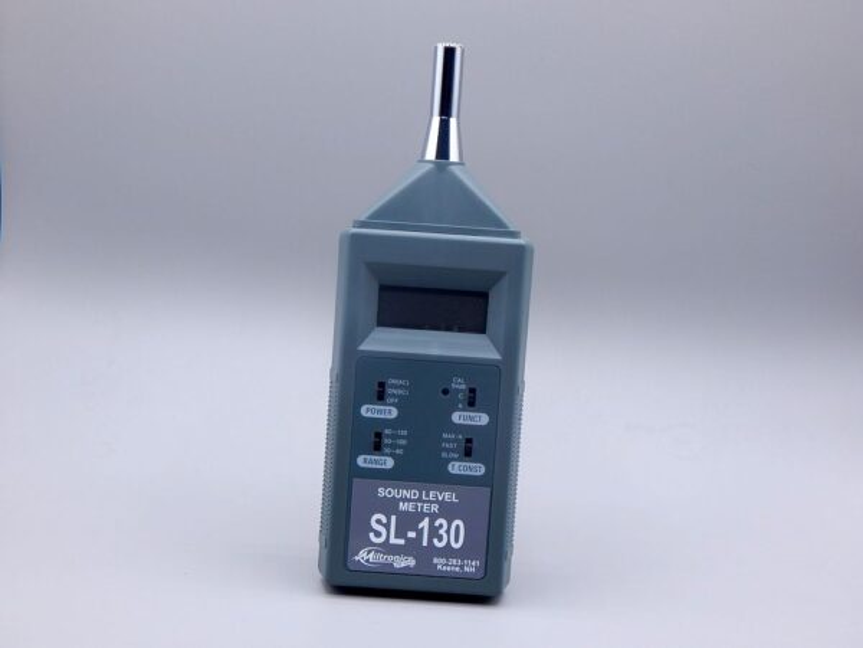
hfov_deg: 31.7
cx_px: 432
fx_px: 1521
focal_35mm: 61
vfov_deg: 24.0
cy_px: 324
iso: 125
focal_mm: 10.9
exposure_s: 1/160
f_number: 4
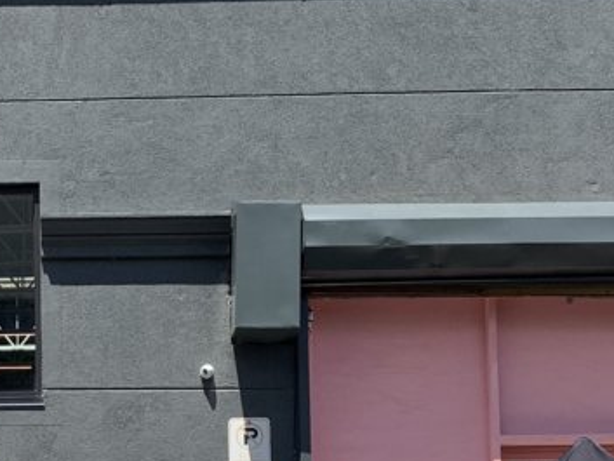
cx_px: -26
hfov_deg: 17.0
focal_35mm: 113
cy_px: 541
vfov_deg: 12.8
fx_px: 2005
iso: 25
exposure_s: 1/1689
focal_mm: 4.25
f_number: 1.8
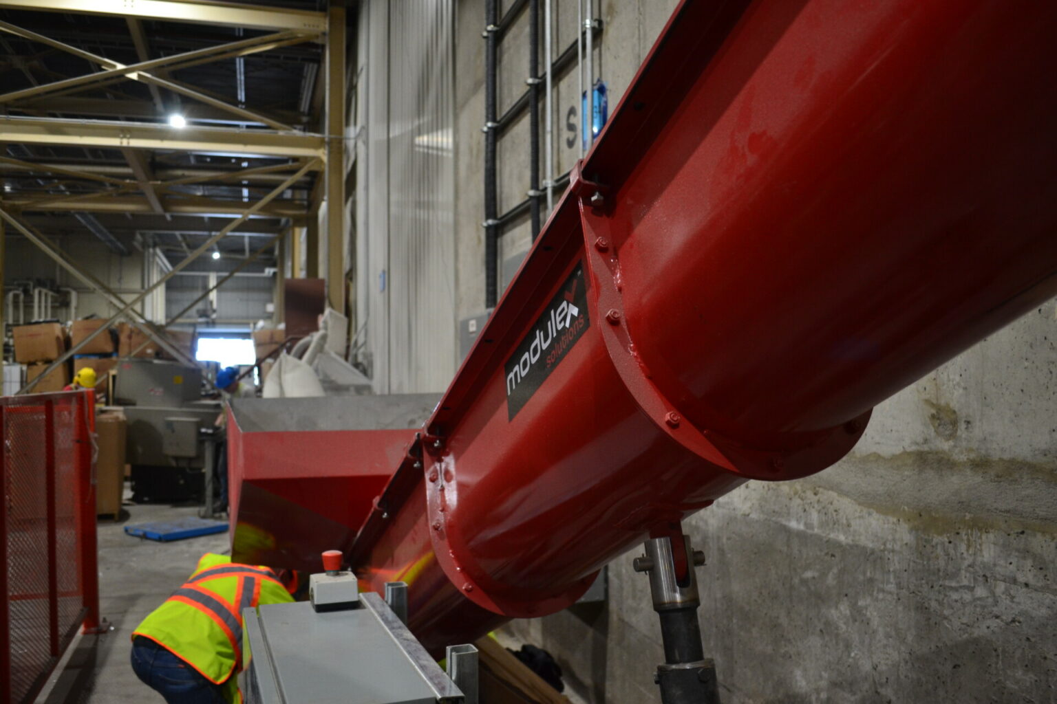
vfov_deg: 47.9
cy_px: 352
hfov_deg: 67.4
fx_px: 793
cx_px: 528
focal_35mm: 27
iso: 800
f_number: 3.5
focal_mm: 18
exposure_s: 1/40
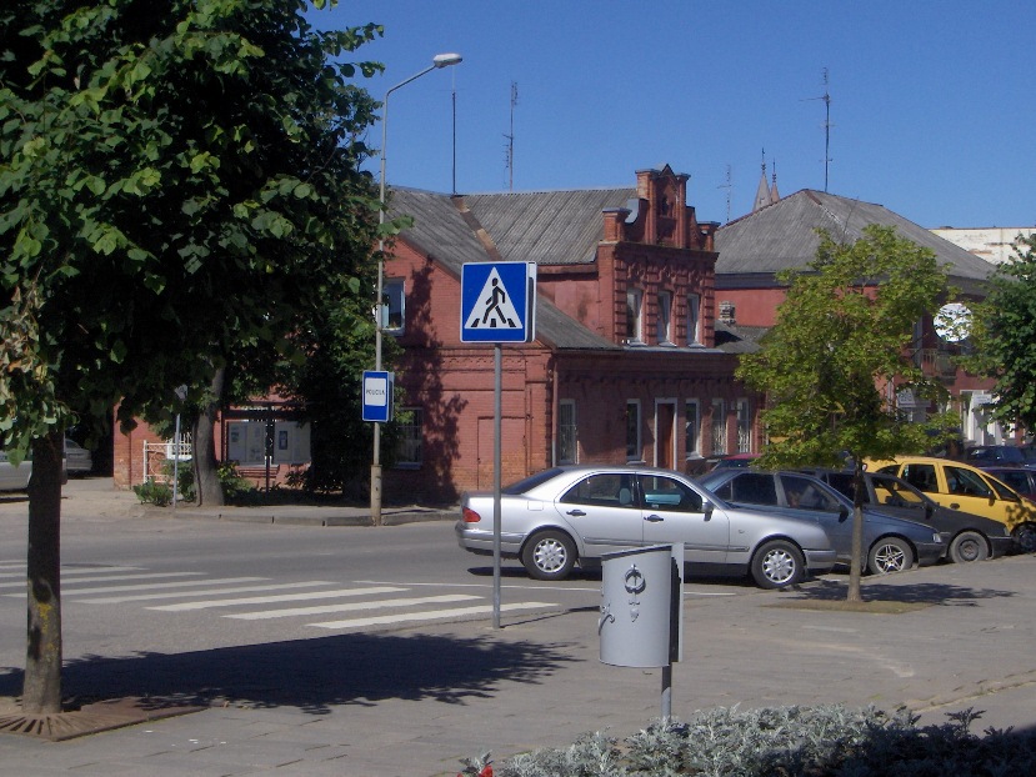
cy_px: 388
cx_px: 518
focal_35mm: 68
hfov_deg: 28.6
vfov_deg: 21.6
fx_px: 2035
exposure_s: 1/794
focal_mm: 11.2
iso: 100
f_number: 5.9
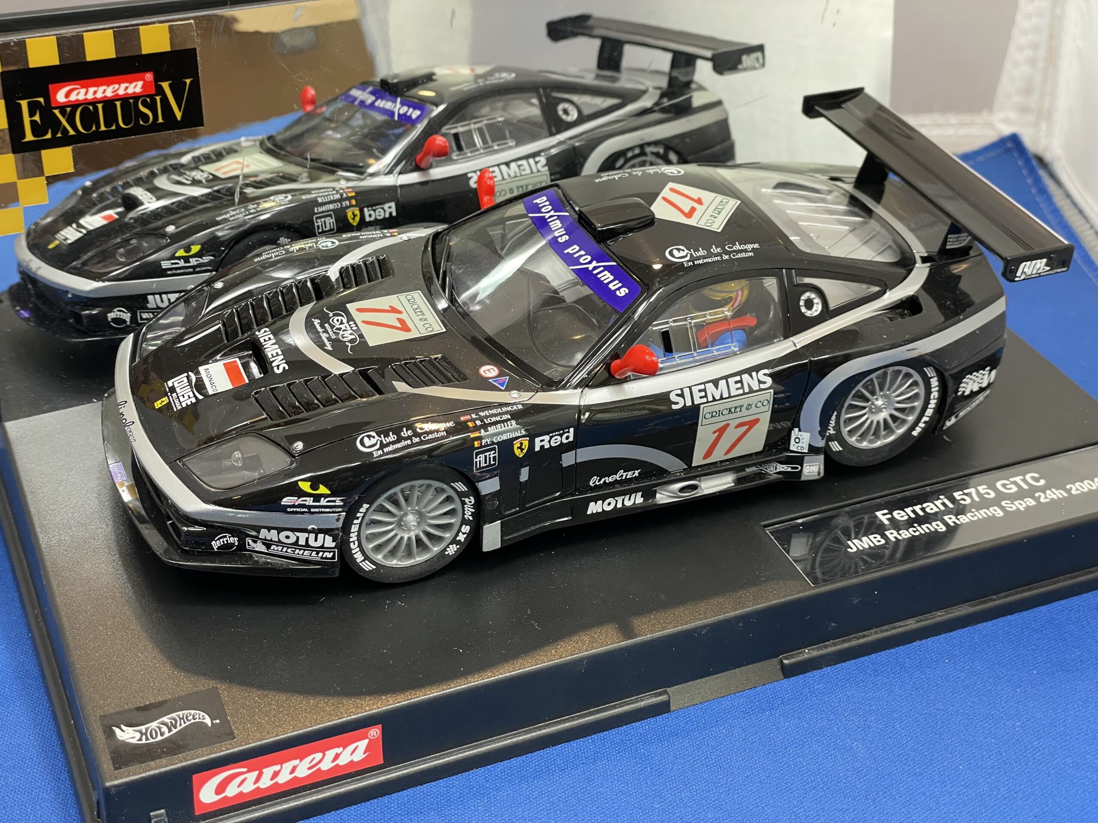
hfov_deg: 36.8
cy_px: 412
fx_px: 1649
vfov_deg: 28.0
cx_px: 549
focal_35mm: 52
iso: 160
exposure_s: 1/60
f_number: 2
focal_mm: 6
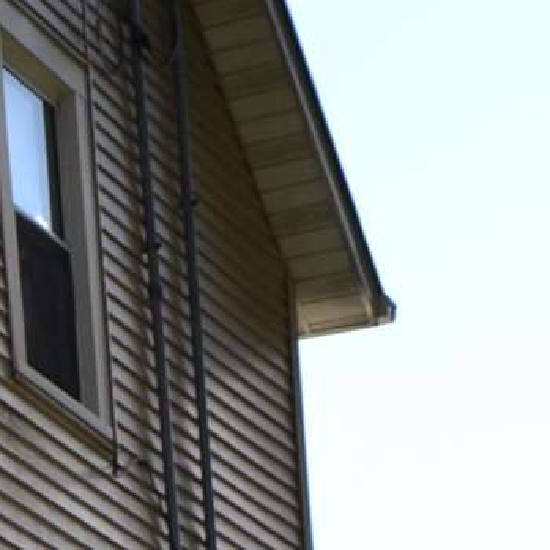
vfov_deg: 8.5
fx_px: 3631
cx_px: -808
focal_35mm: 202
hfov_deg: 8.0
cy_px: 827
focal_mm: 18
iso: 100
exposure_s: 1/200
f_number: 7.1
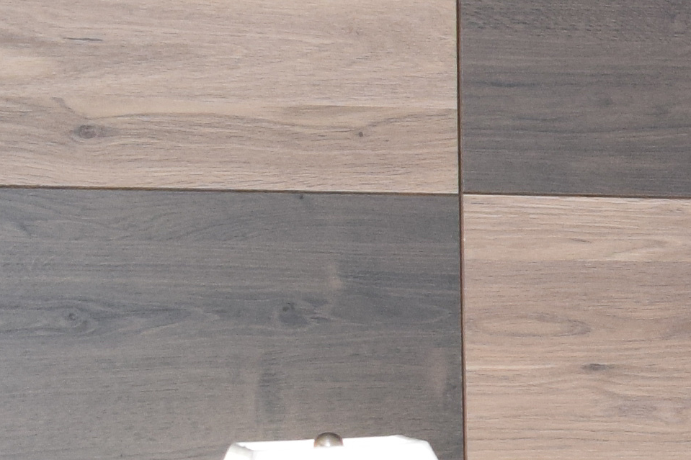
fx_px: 3243
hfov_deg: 9.8
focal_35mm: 169
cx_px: 1938
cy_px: 490
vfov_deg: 8.1
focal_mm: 18
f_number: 5
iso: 800
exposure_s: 1/100
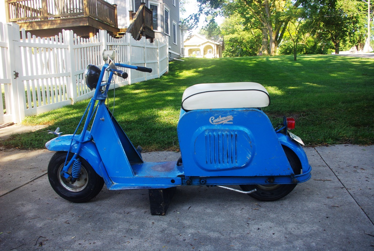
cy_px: 126
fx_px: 312
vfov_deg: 43.7
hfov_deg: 61.9
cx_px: 187
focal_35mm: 30
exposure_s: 1/60
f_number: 5.6
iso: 100
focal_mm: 20
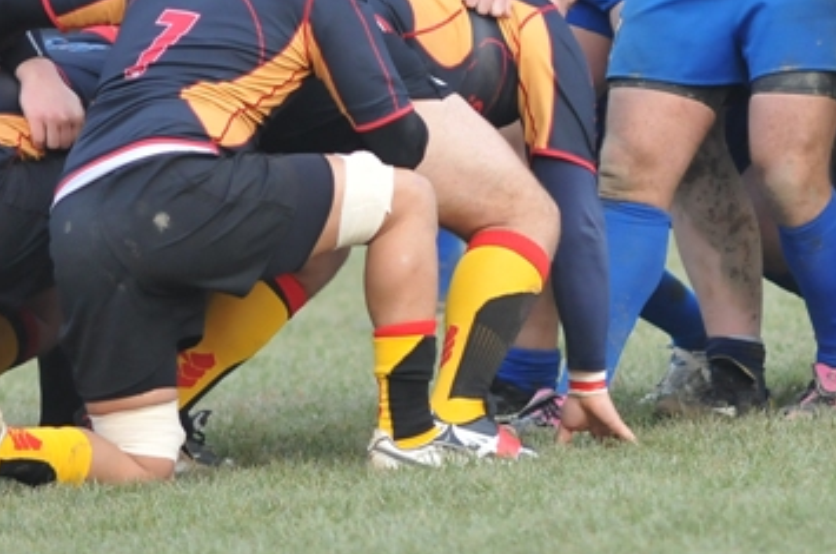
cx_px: 652
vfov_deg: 1.3
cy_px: -15
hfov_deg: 2.0
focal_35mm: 1015
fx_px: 23518
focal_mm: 300
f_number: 4
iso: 1000
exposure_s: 1/800
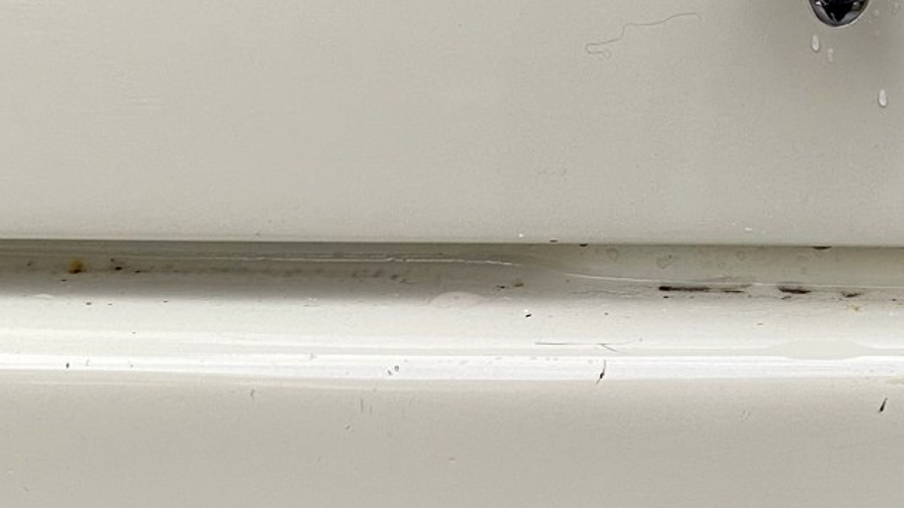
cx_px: 764
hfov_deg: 23.5
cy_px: 498
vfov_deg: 13.4
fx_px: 2133
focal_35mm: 89
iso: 125
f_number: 1.8
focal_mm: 4.25
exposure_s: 1/99
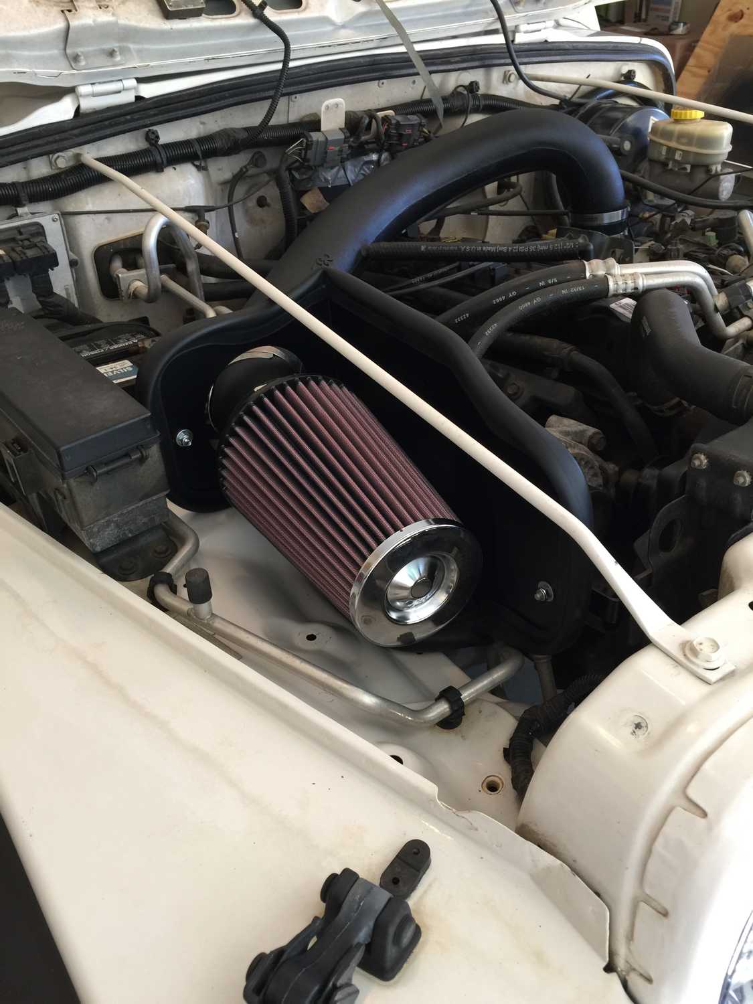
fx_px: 841
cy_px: 502
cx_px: 376
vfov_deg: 61.7
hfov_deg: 48.2
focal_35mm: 29
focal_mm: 4.15
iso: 50
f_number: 2.2
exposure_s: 1/15
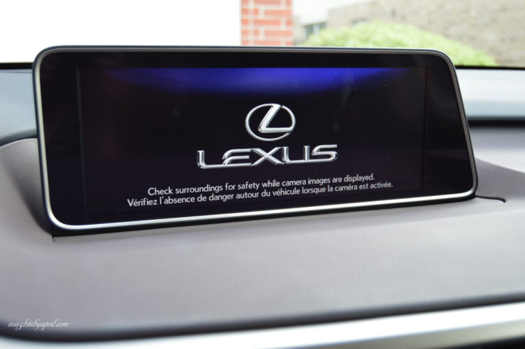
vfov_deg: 34.2
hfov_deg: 49.6
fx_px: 568
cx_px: 262
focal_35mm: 39
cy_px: 174
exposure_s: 1/80
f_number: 4.5
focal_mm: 26
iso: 400
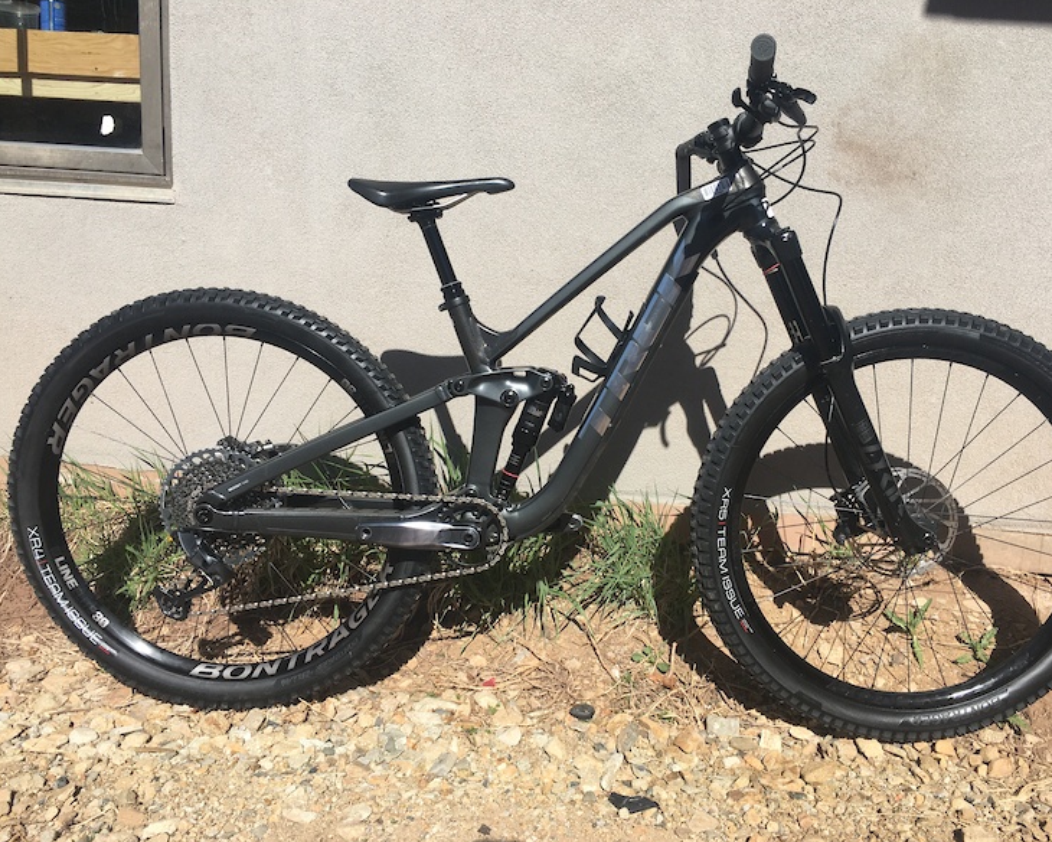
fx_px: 965
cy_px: 424
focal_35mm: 31
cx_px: 574
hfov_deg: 57.1
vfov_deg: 47.1
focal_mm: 4.15
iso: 25
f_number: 2.2
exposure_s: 1/1451
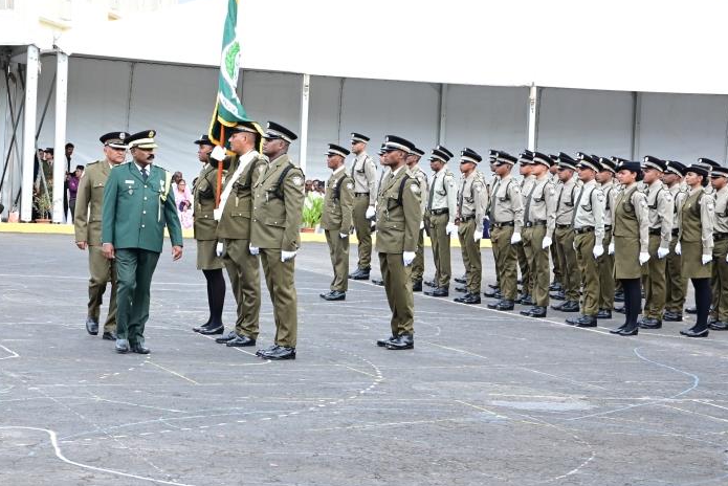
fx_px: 2084
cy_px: 210
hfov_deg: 19.8
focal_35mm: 103
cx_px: 263
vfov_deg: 13.3
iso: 640
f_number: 11
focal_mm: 70
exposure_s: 1/160
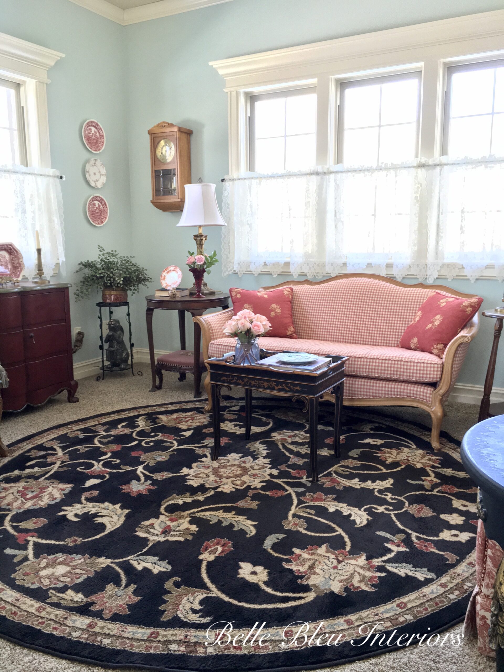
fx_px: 563
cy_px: 336
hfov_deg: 48.2
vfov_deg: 61.7
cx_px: 252
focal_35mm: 29
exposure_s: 1/30
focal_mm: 4.15
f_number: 2.2
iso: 80
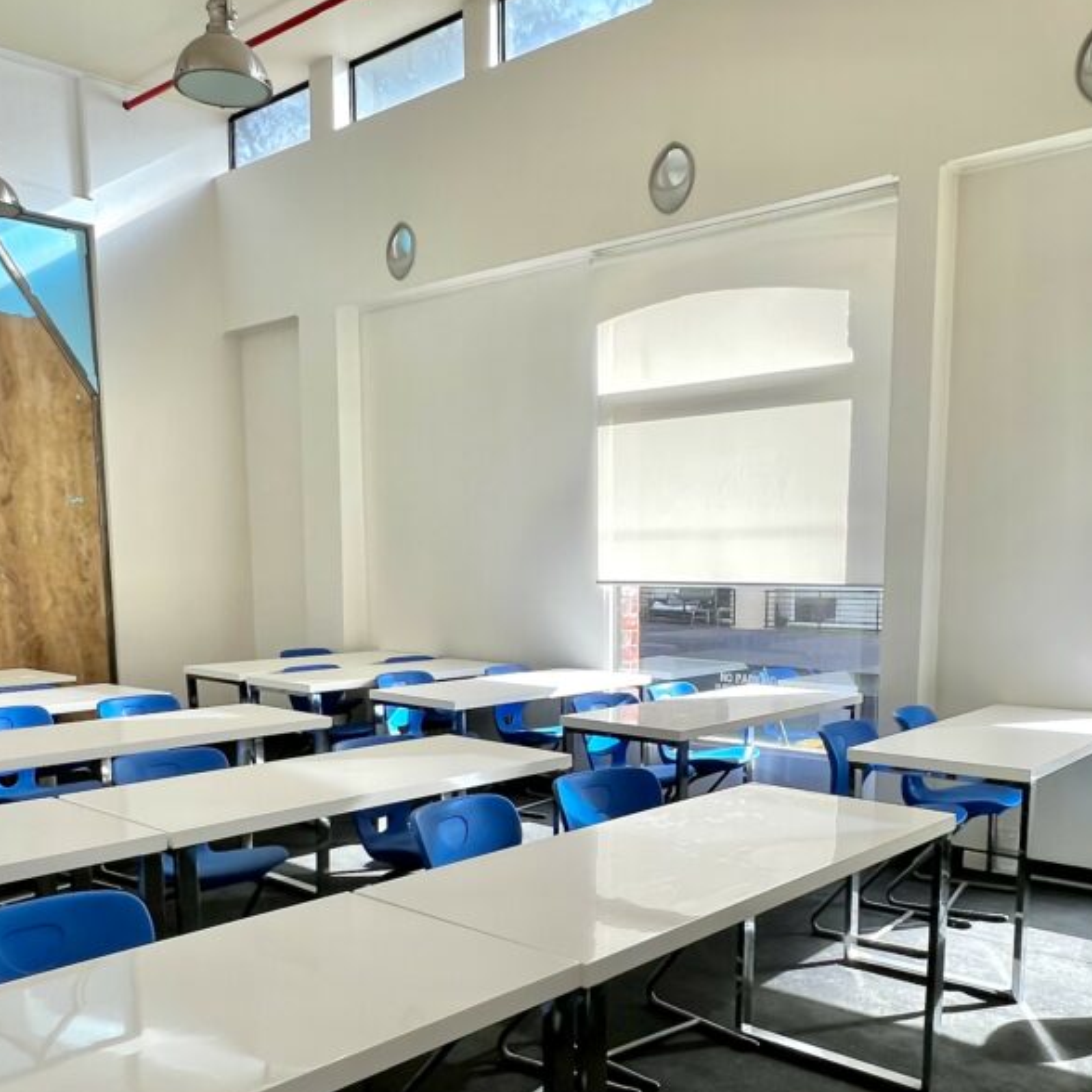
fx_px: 1071
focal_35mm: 30
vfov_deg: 52.9
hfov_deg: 54.0
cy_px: 734
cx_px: 581
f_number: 1.8
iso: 32
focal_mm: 1.57
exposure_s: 1/176
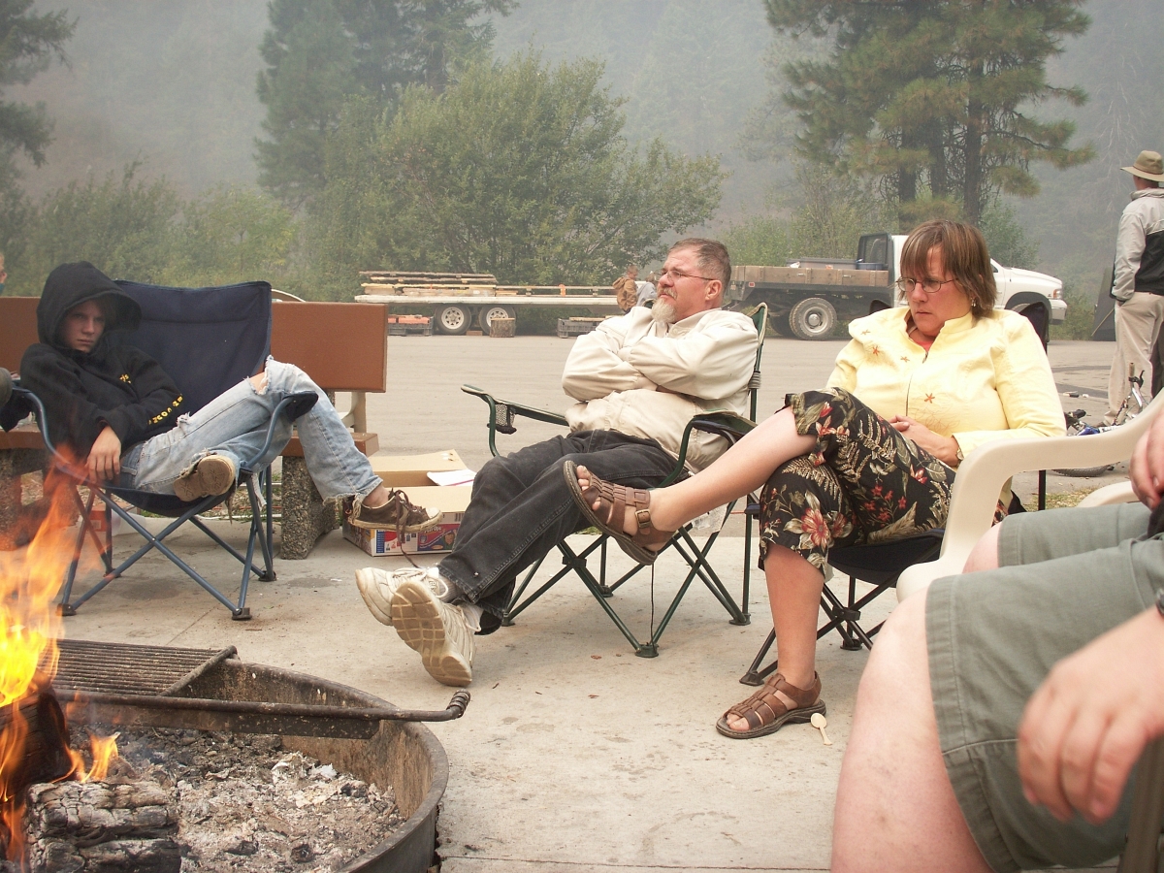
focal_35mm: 37
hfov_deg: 50.1
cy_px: 436
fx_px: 1244
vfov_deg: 38.7
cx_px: 582
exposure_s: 1/125
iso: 50
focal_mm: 7.7
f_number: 3.5
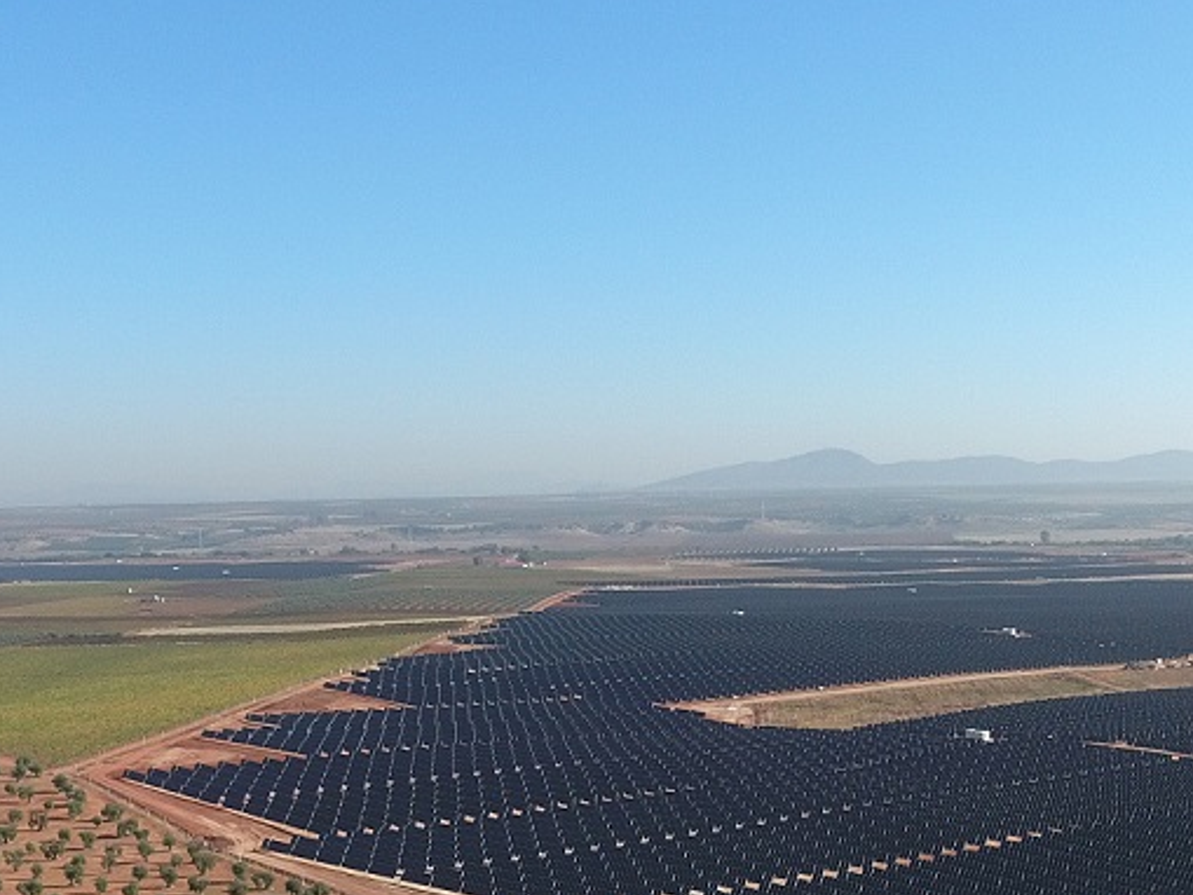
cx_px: 741
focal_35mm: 55
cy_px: 923
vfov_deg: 25.1
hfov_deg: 34.8
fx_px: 1896
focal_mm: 3.61
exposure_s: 1/816
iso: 100
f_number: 2.8
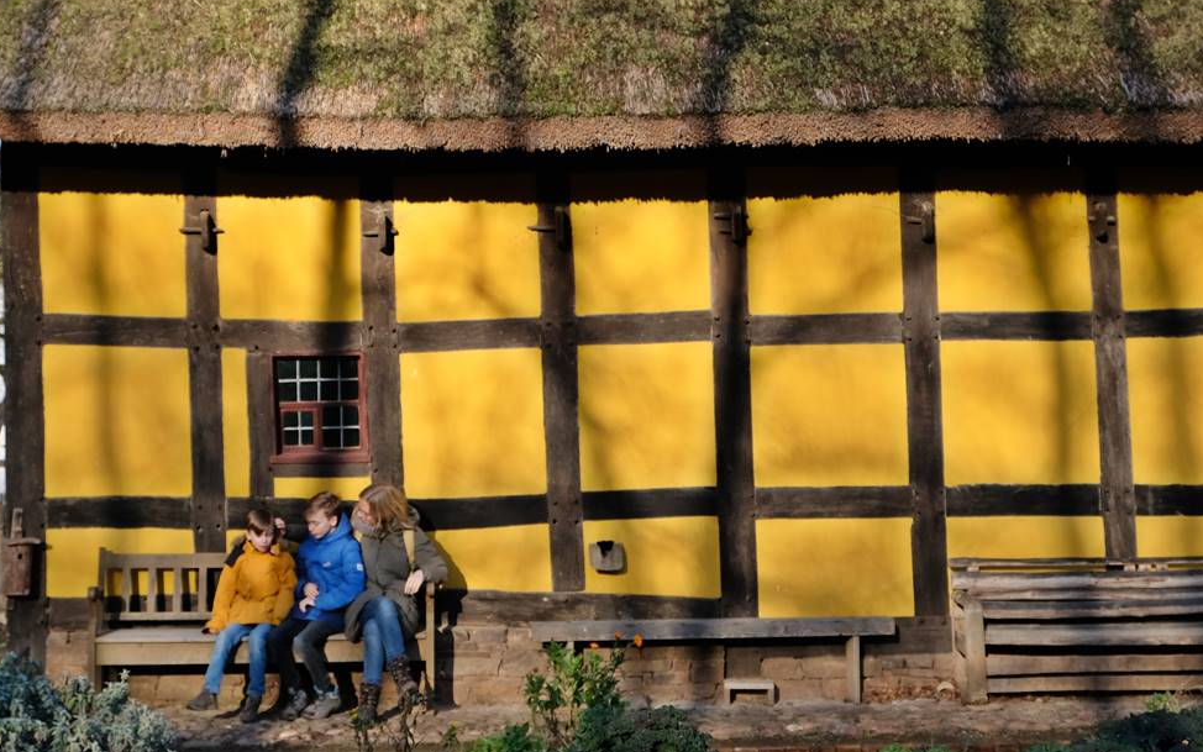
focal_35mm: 67
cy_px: 134
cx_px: 674
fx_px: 2197
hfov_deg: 30.6
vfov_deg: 19.2
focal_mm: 26.5
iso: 400
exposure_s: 1/450
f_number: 5
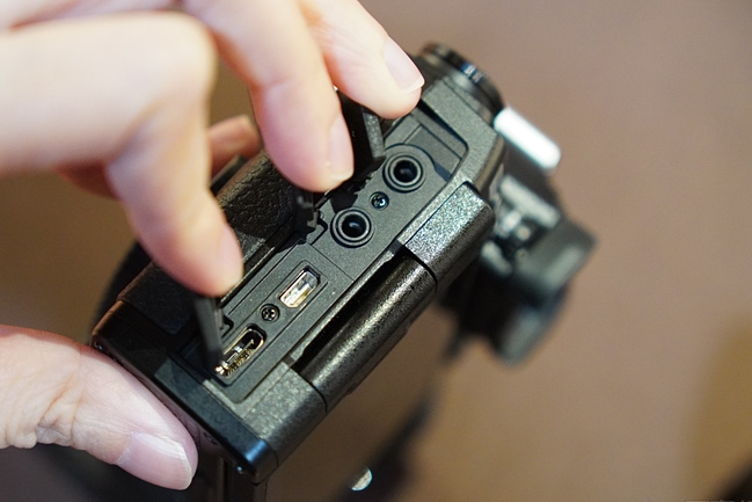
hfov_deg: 22.2
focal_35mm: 92
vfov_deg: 14.9
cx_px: 353
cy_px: 261
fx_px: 1913
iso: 3200
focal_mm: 55
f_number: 2.8
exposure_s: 1/80
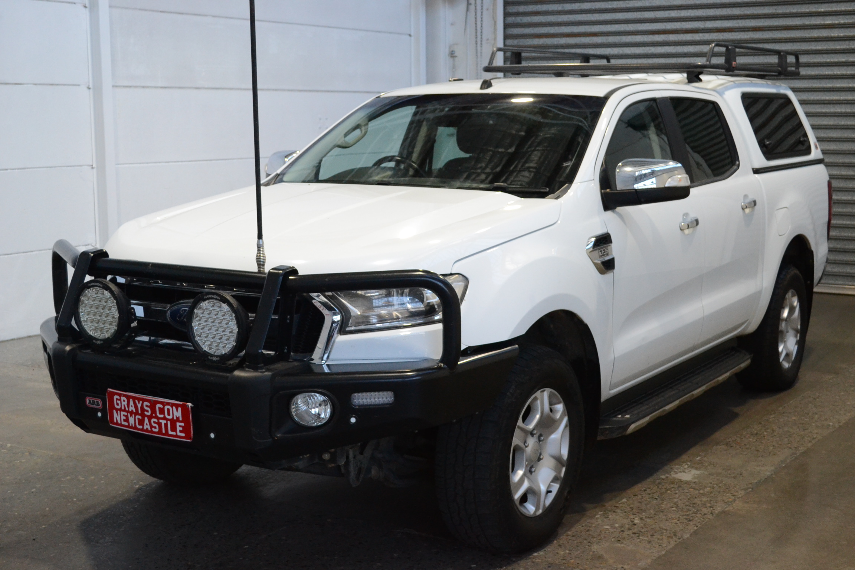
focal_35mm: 51
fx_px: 1211
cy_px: 285
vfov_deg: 26.5
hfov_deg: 38.9
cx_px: 428
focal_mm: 34
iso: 1600
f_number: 5
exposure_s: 1/250
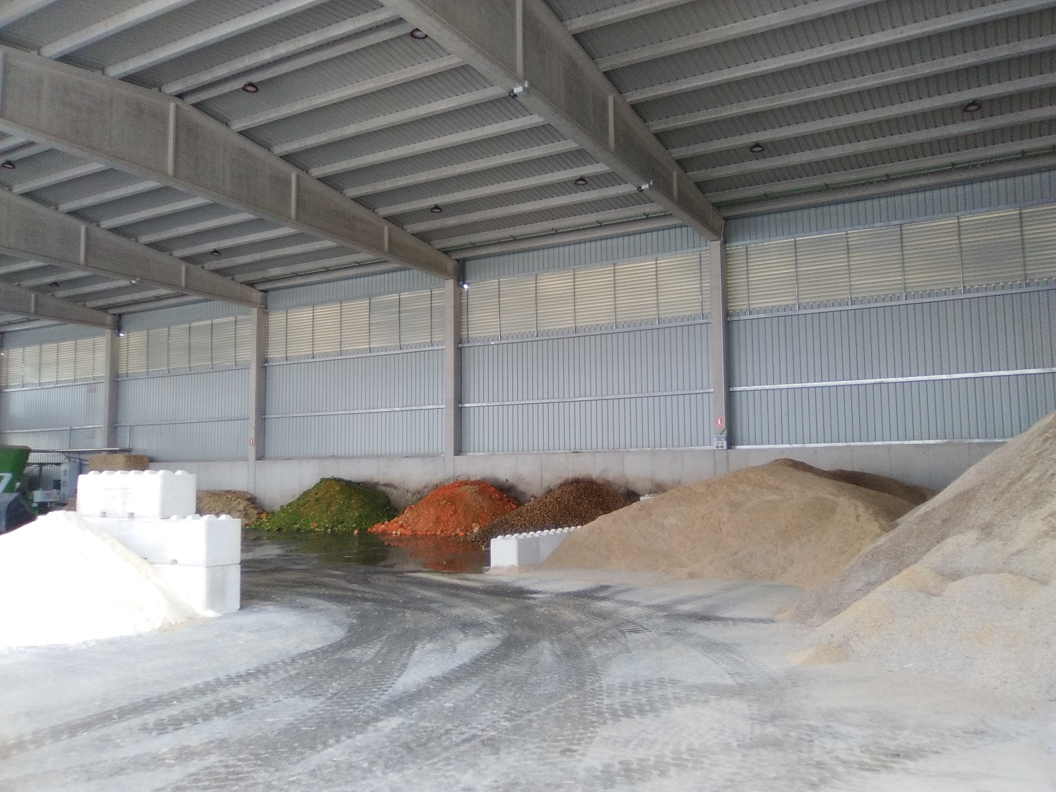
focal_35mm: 28
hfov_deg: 63.4
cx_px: 528
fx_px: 854
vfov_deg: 49.7
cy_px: 396
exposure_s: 1/40
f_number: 2.2
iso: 100
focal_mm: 2.34
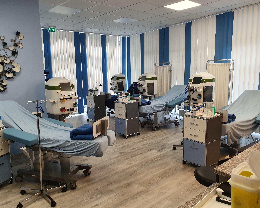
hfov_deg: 62.2
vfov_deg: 51.5
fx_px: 215
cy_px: 103
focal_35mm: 28
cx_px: 125
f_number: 2.4
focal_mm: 4.32
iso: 160
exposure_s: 1/100
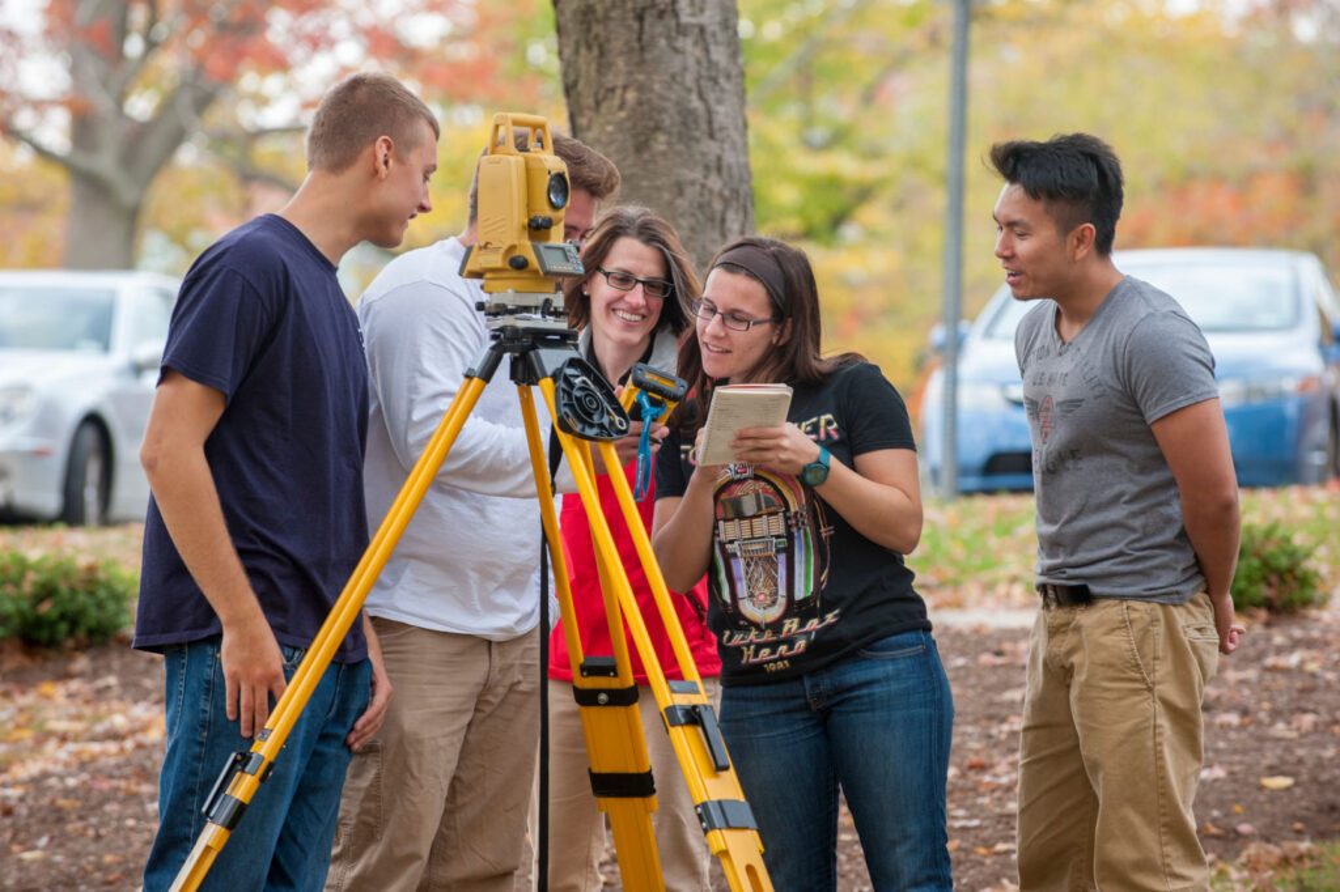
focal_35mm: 200
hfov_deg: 10.3
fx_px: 7442
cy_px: 446
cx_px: 670
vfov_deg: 6.9
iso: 400
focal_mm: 200
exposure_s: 1/100
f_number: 6.3
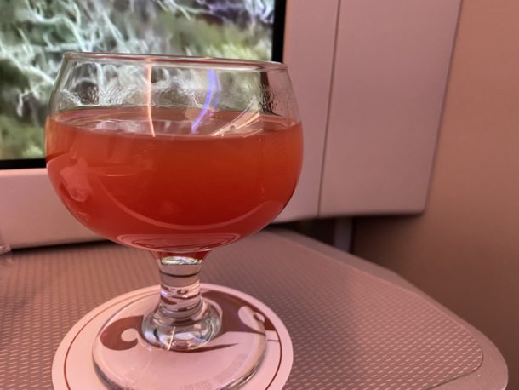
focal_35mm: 26
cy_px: 195
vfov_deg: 53.1
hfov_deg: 67.3
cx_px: 260
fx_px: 390
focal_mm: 4.25
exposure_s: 1/42
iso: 500
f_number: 1.8
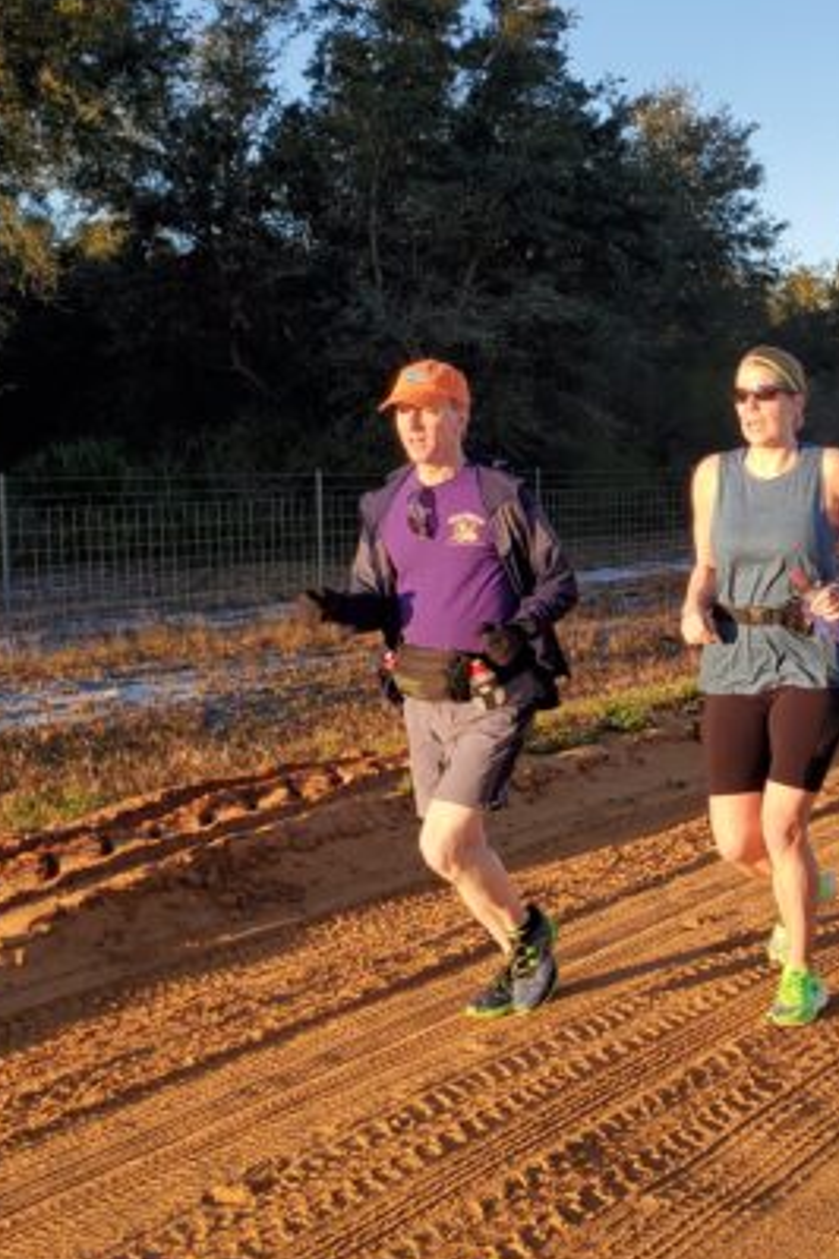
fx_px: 1818
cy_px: 644
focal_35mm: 52
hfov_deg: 24.7
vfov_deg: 38.2
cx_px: 861
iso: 50
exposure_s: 1/531
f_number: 2.4
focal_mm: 4.3
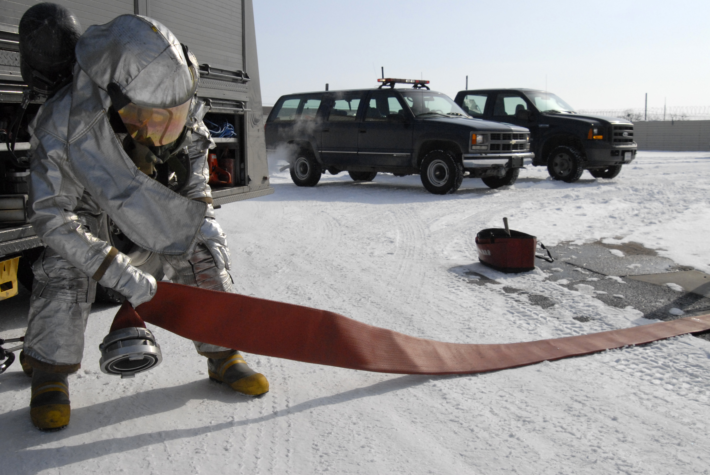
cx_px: 355
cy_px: 238
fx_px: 711
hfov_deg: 53.1
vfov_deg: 37.0
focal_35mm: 36
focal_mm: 24
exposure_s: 1/5000
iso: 800
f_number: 7.1
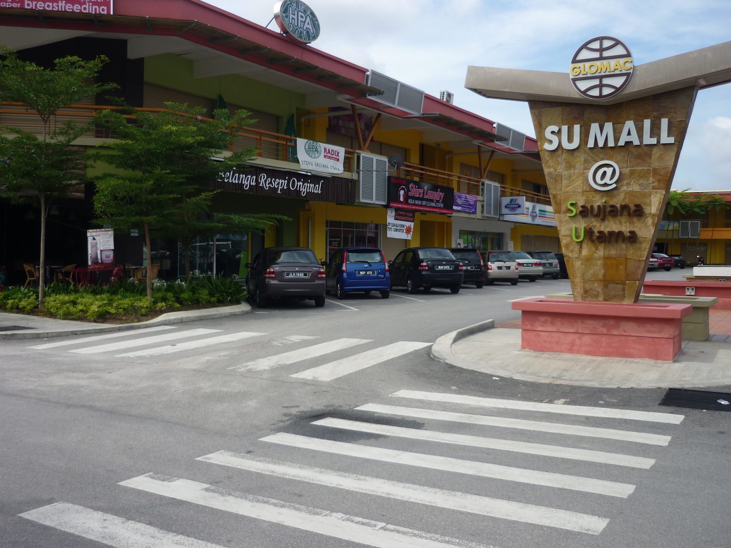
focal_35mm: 34
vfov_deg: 41.8
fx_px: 718
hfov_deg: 54.0
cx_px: 363
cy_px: 280
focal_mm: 5.5
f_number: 8
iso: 80
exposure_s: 1/160
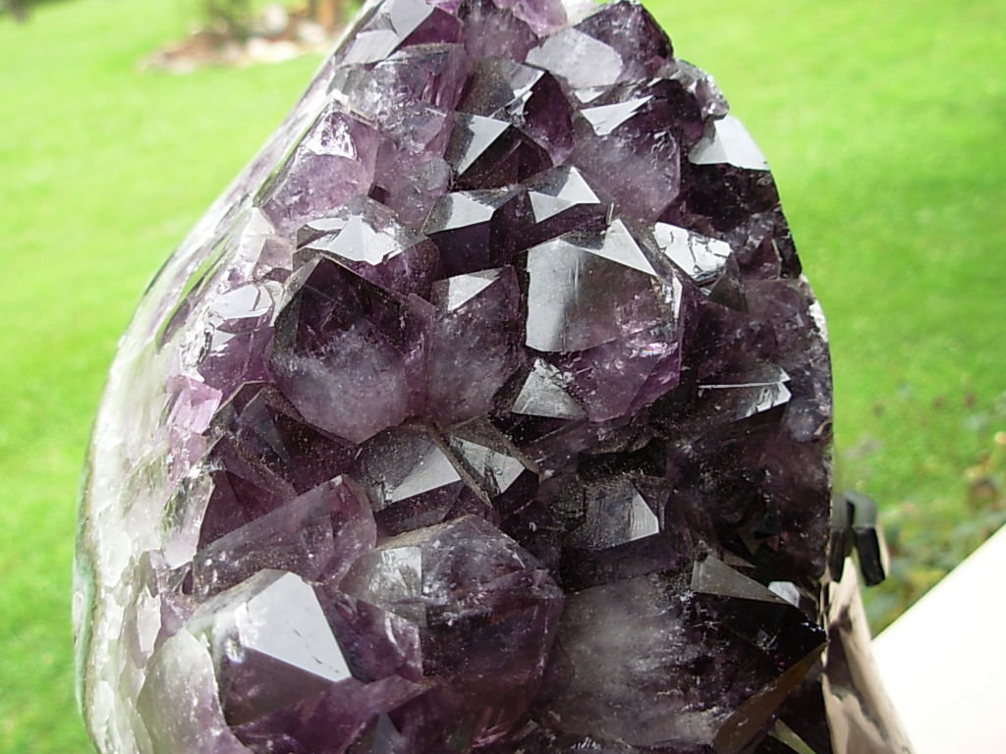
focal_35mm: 38
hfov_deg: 49.0
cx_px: 503
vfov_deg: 37.7
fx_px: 1104
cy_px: 377
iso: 50
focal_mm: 6.3
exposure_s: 1/157
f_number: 2.9
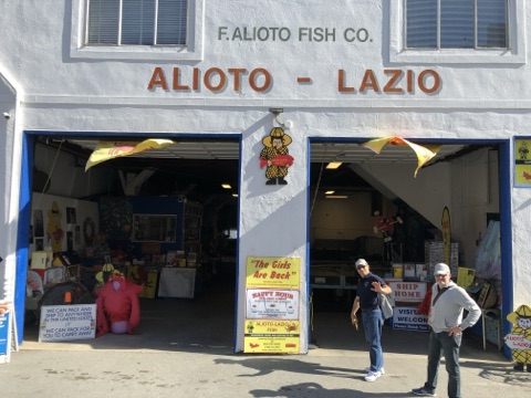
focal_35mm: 28
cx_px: 266
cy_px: 199
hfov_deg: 63.4
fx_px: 430
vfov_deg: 49.7
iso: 20
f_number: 1.8
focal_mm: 4
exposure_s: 1/1000
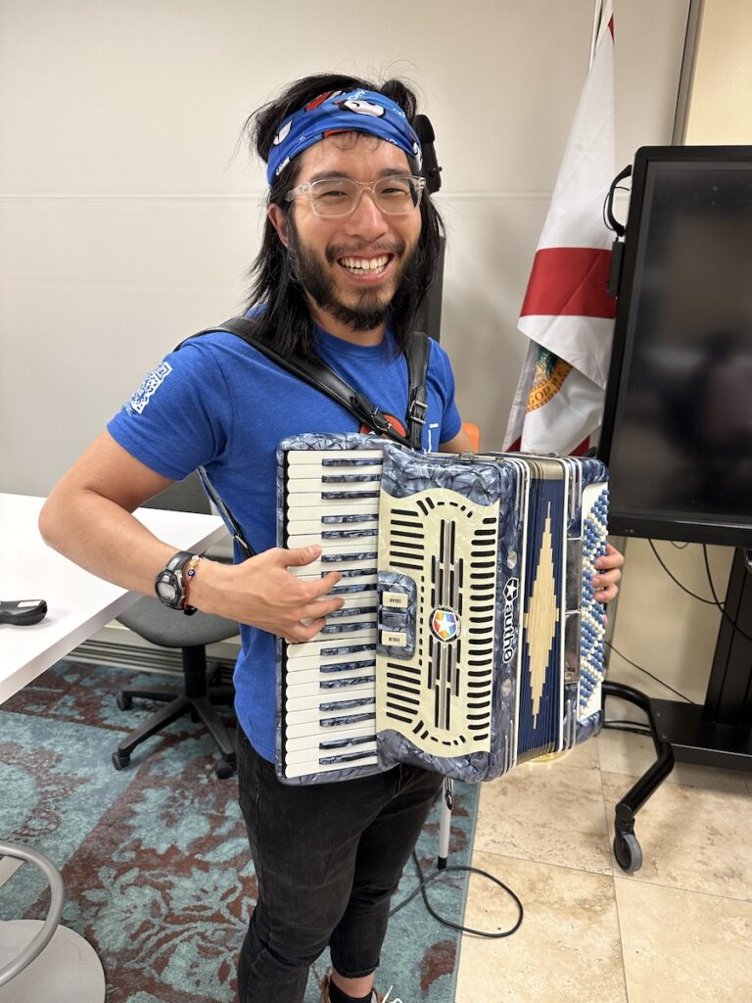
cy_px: 502
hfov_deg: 56.8
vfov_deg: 71.6
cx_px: 376
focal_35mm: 24
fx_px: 695
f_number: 1.78
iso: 160
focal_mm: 6.86
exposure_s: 1/60
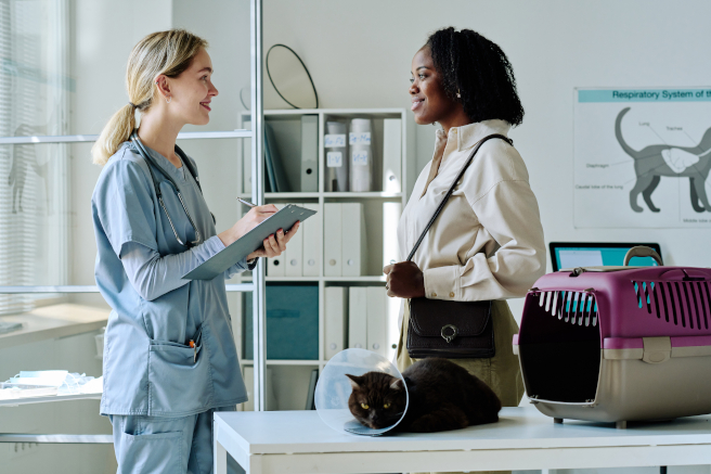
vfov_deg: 16.1
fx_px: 1678
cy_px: 237
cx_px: 356
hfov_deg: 23.9
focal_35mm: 85
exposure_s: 1/200
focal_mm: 85
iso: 640
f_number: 5.6
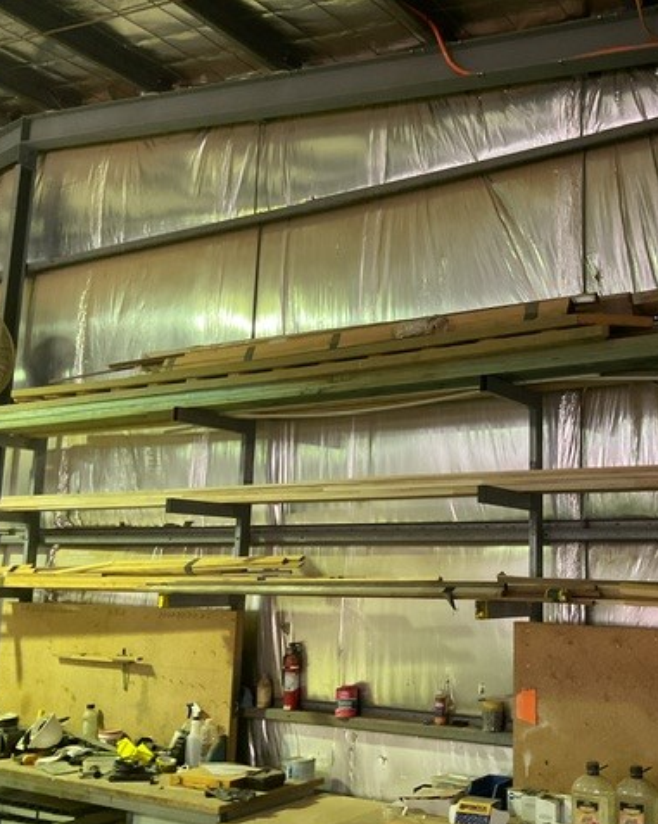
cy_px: 413
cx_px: 473
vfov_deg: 48.0
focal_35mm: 38
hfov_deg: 38.4
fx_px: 926
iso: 250
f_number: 1.8
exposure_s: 1/33
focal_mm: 3
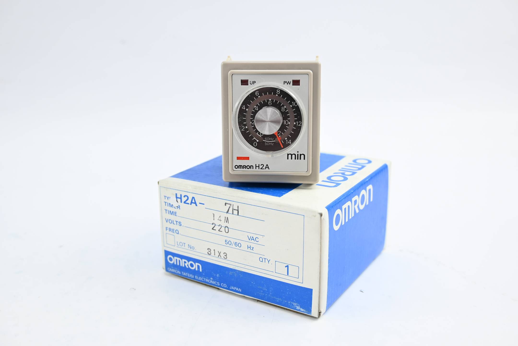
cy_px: 173
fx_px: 572
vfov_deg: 33.6
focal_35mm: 40
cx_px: 259
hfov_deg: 48.7
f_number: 4.5
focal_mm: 26.5
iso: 100
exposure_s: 1/50
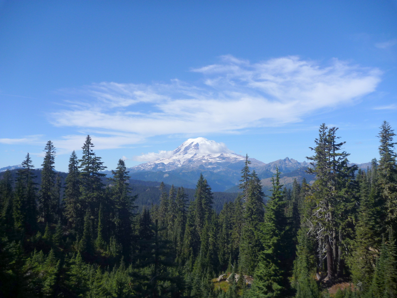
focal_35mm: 28
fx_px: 321
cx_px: 198
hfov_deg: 63.4
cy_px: 149
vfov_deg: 49.7
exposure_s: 1/1000
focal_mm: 4.9
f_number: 3.3
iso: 80
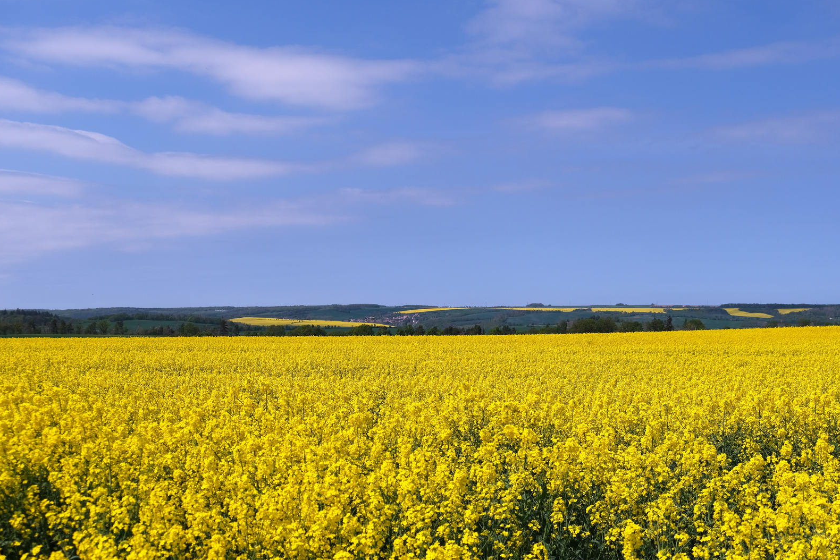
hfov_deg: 47.4
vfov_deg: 32.6
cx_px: 416
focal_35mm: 41
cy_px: 275
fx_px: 957
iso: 160
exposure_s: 1/2000
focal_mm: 26.6
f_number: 4.5
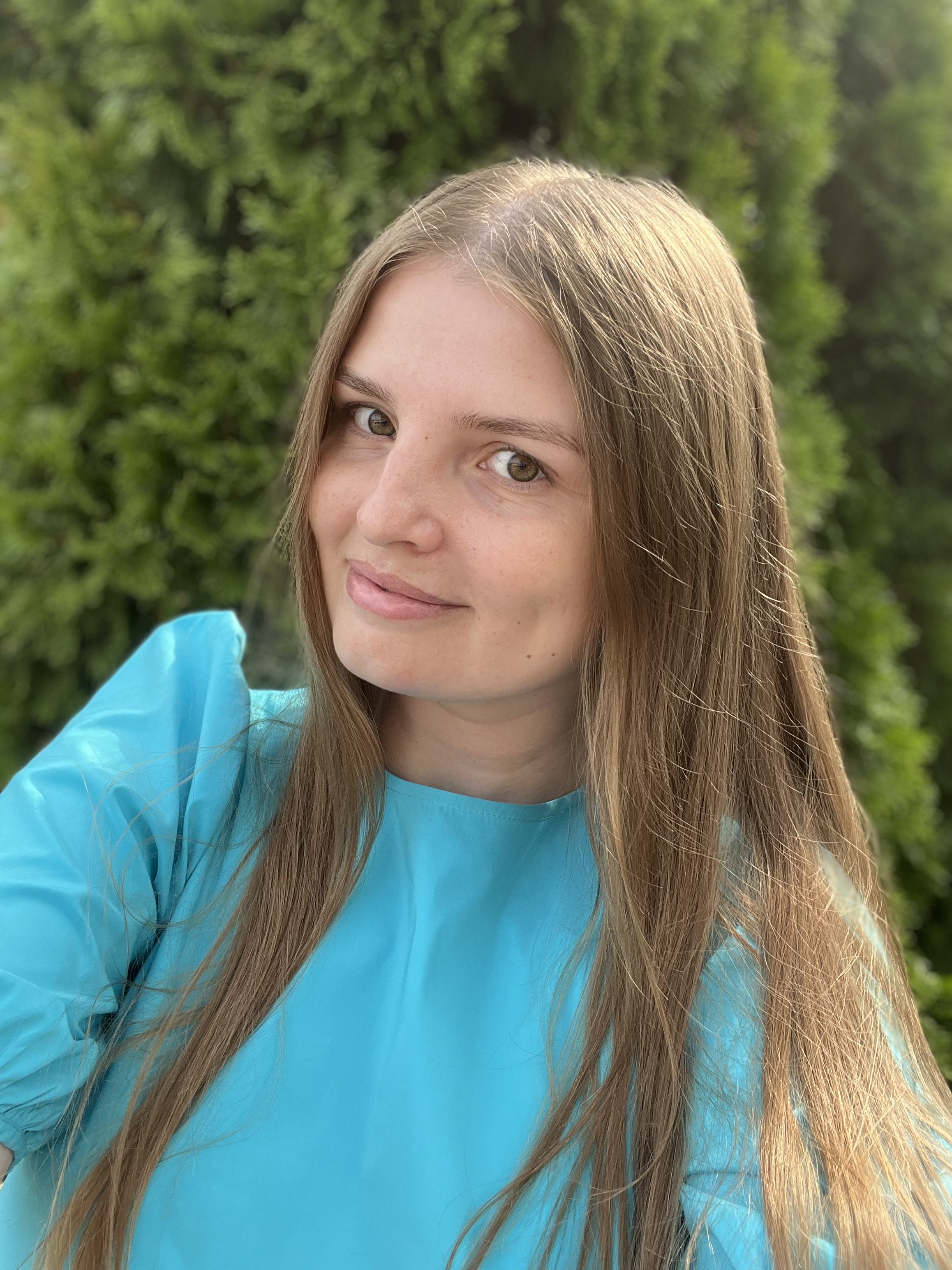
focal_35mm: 30
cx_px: 476
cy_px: 635
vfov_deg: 60.0
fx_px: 1100
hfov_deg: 46.8
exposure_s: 1/160
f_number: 2.2
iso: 25
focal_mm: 2.71
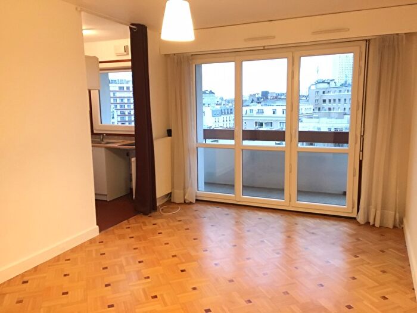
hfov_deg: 61.7
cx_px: 208
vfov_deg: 48.2
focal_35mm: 29
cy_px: 156
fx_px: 349
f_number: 2.2
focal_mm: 4.15
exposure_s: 1/25
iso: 200
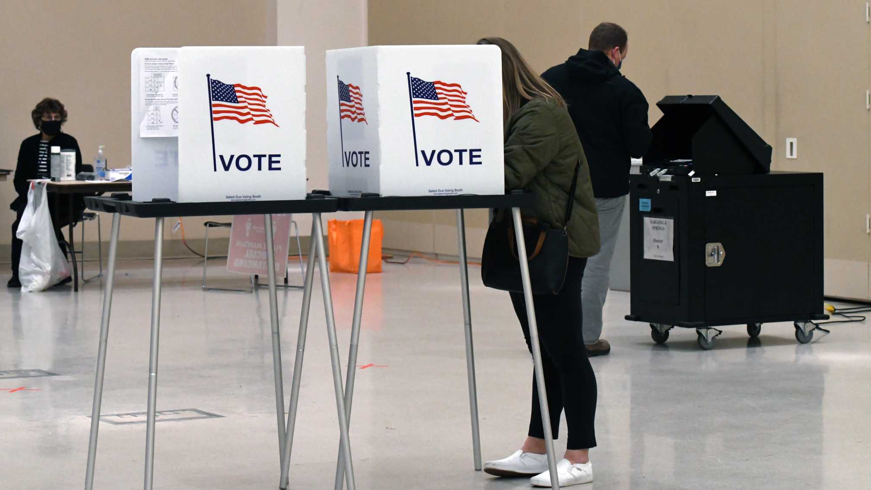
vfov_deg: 10.9
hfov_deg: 19.3
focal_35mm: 111
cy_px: 211
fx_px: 2563
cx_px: 434
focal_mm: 70
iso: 4000
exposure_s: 1/250
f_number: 5.6
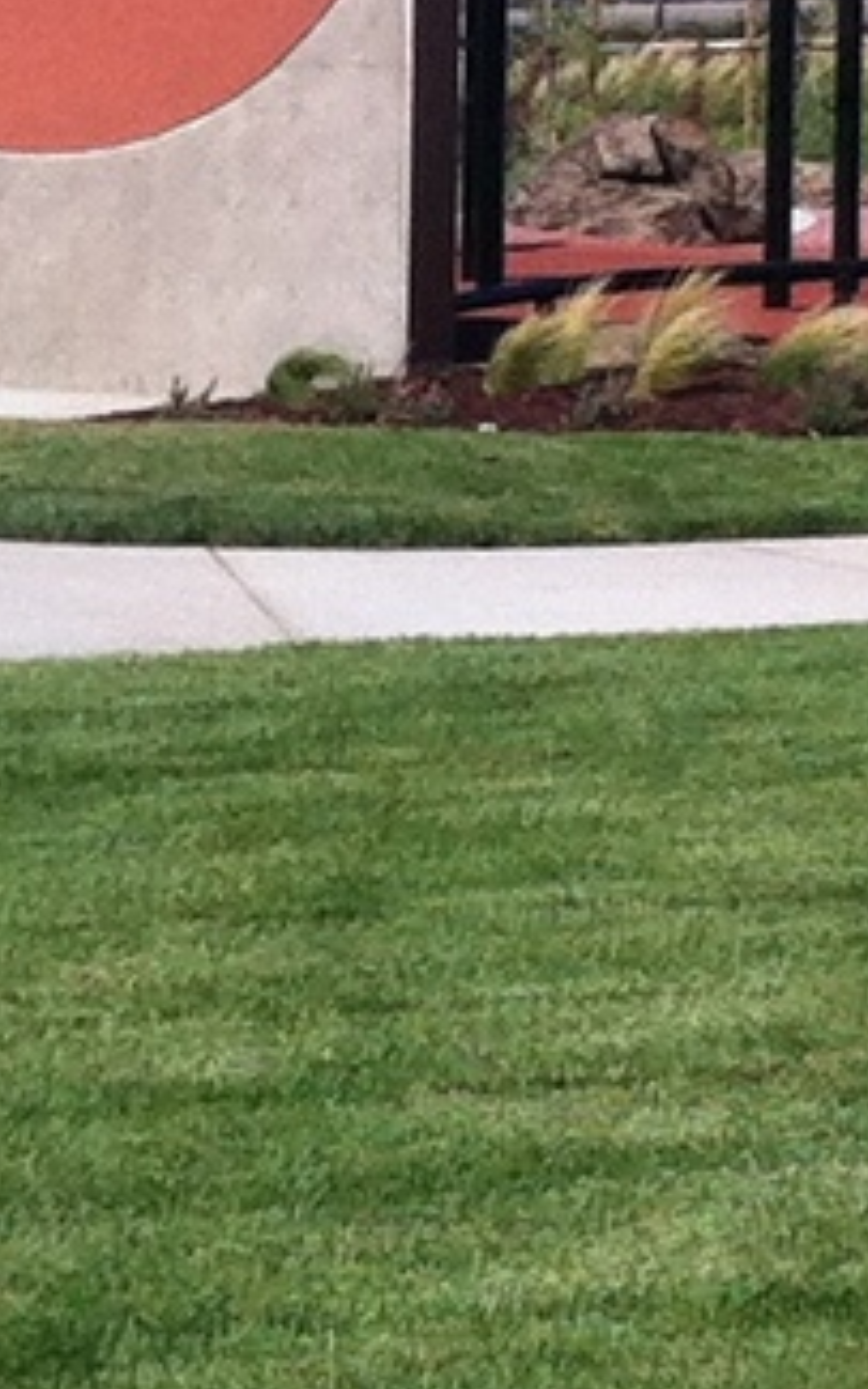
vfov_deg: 9.6
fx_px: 8293
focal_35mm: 219
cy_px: 440
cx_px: 17
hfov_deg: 6.0
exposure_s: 1/2011
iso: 80
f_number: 2.8
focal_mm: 3.85
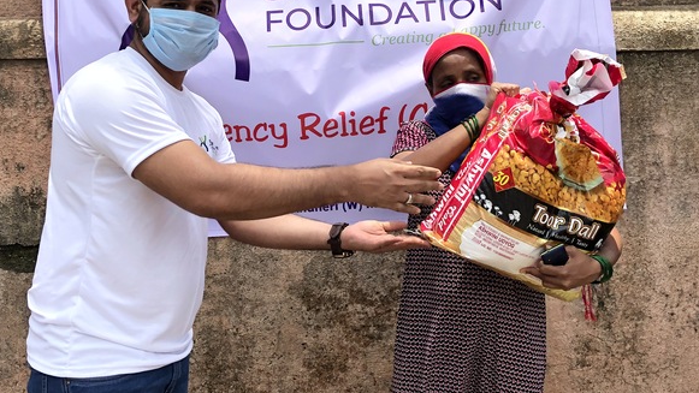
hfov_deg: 48.3
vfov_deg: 28.3
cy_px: 162
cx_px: 320
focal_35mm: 42
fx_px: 779
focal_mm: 4
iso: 20
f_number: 1.8
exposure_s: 1/1333
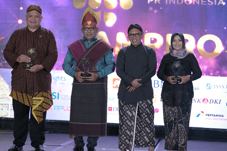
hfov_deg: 24.2
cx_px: 114
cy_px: 76
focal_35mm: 84
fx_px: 529
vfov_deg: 16.3
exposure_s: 1/125
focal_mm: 56
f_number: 1.4
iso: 160
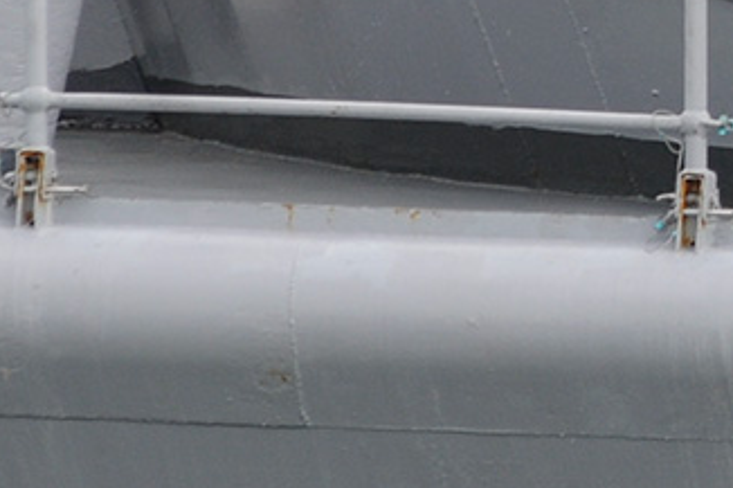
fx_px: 35979
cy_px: -783
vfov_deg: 0.8
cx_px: 2080
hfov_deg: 1.2
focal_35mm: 1768
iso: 200
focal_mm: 200
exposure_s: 1/200
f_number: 8
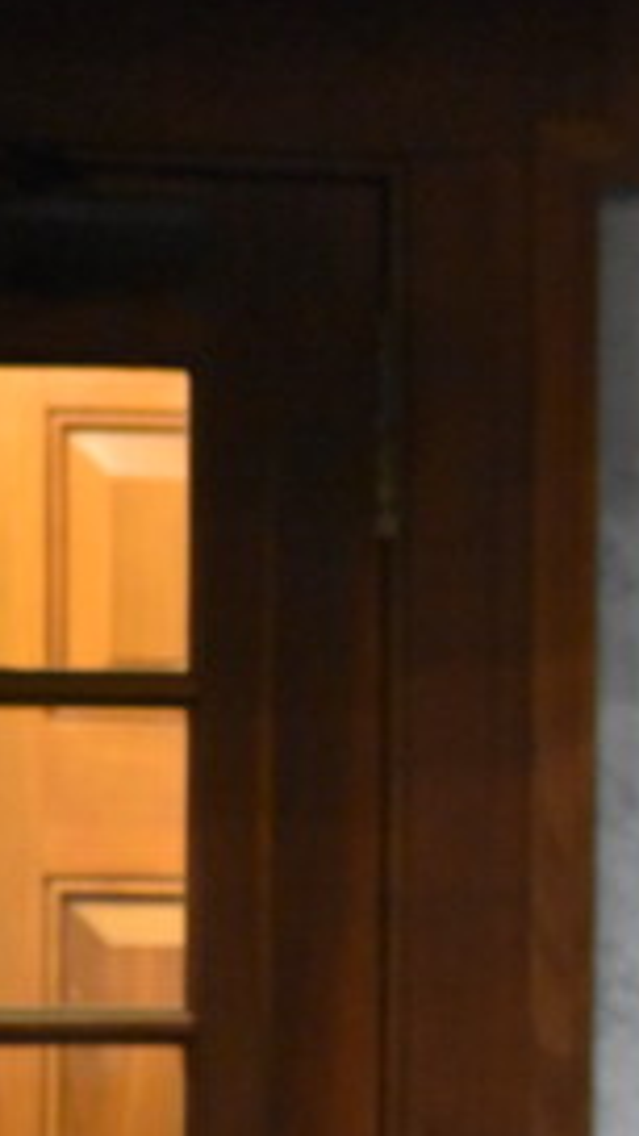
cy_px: 988
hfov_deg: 1.9
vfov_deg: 3.5
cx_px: 1654
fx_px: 18813
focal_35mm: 625
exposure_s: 1/125
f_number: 4.8
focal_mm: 135
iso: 5600
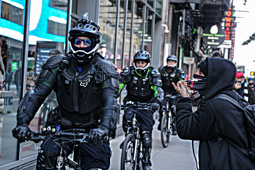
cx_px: 128
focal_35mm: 82
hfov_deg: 24.8
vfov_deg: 16.7
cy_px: 85
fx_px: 581
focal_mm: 82
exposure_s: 1/160
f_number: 5.6
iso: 2000
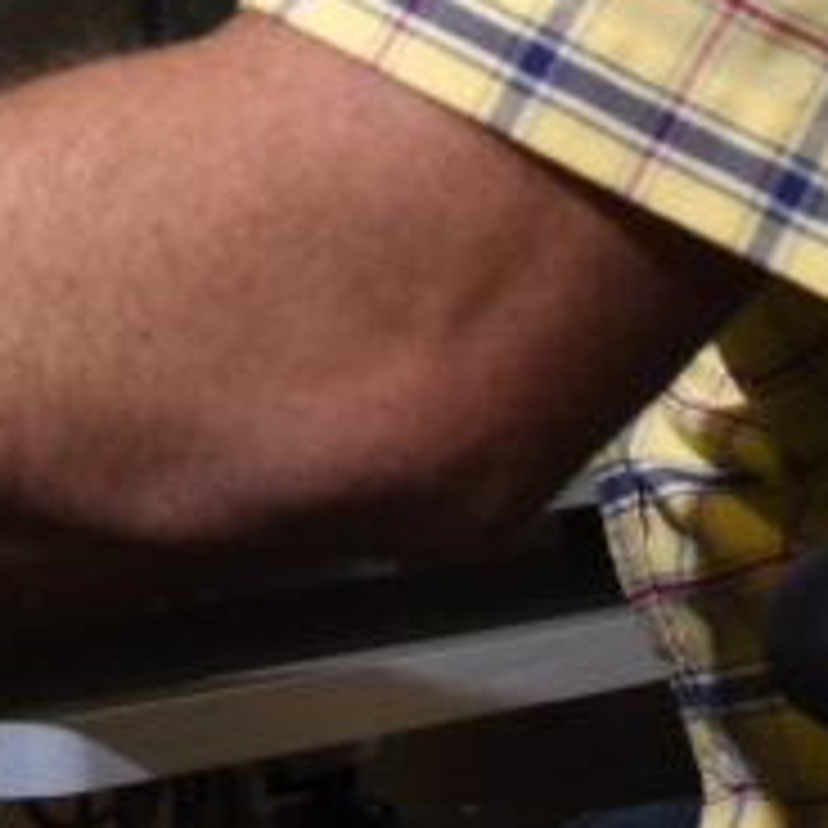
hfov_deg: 10.5
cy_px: -1264
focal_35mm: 161
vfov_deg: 9.5
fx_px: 4357
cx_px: -360
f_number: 5.6
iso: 400
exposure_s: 1/60
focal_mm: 24
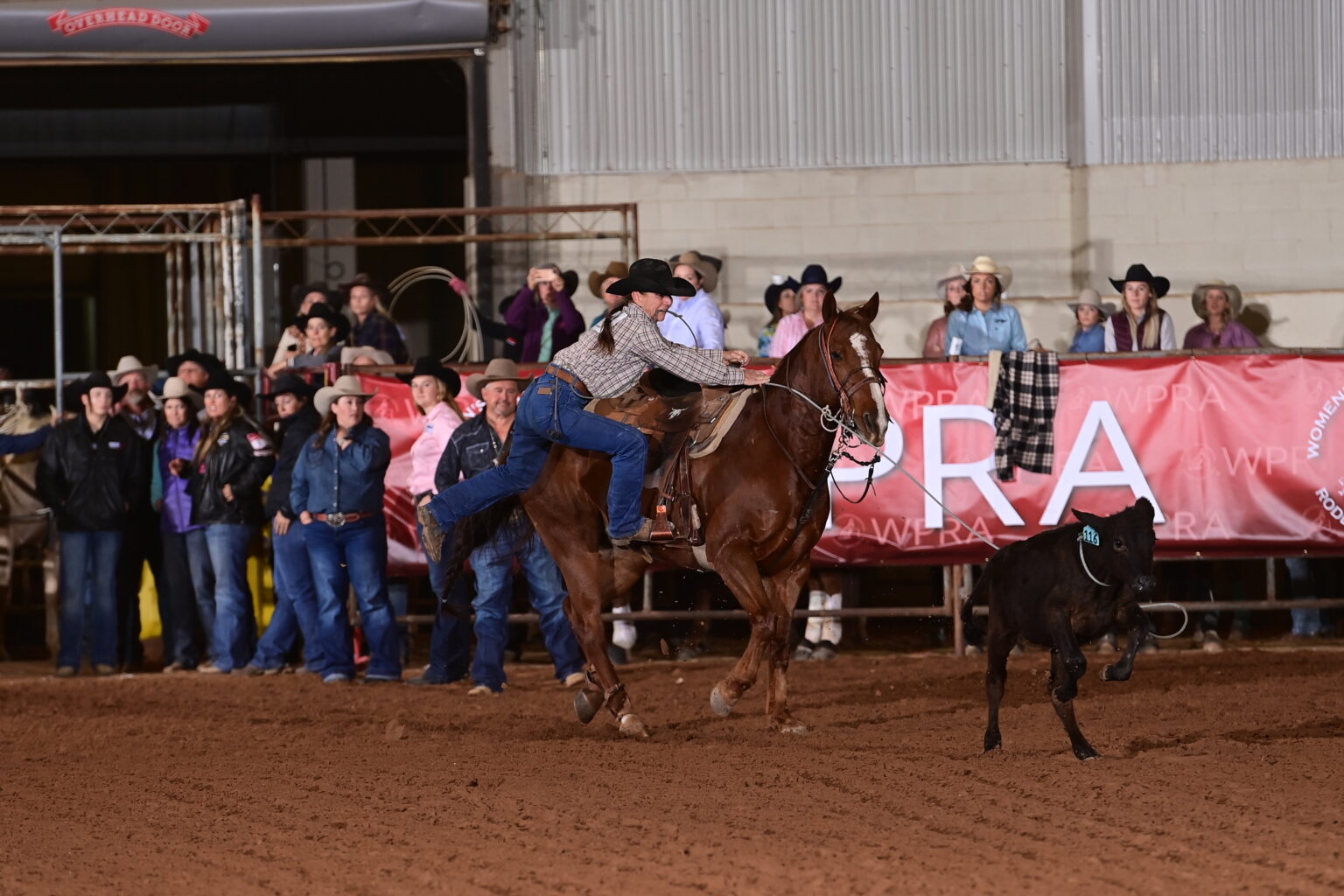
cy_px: 448
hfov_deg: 6.9
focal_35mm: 300
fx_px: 11199
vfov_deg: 4.6
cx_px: 672
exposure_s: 1/250
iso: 400
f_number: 4.5
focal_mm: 200
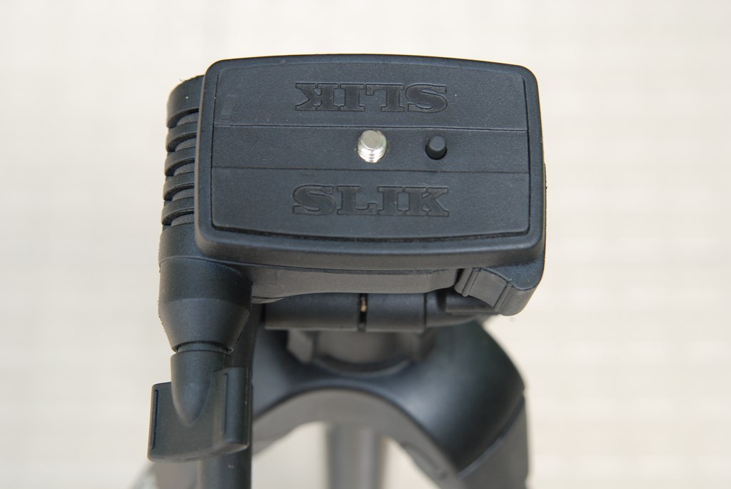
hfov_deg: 24.2
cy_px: 244
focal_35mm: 84
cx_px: 366
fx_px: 1707
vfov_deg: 16.3
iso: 400
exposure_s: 1/60
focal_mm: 56
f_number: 5.6
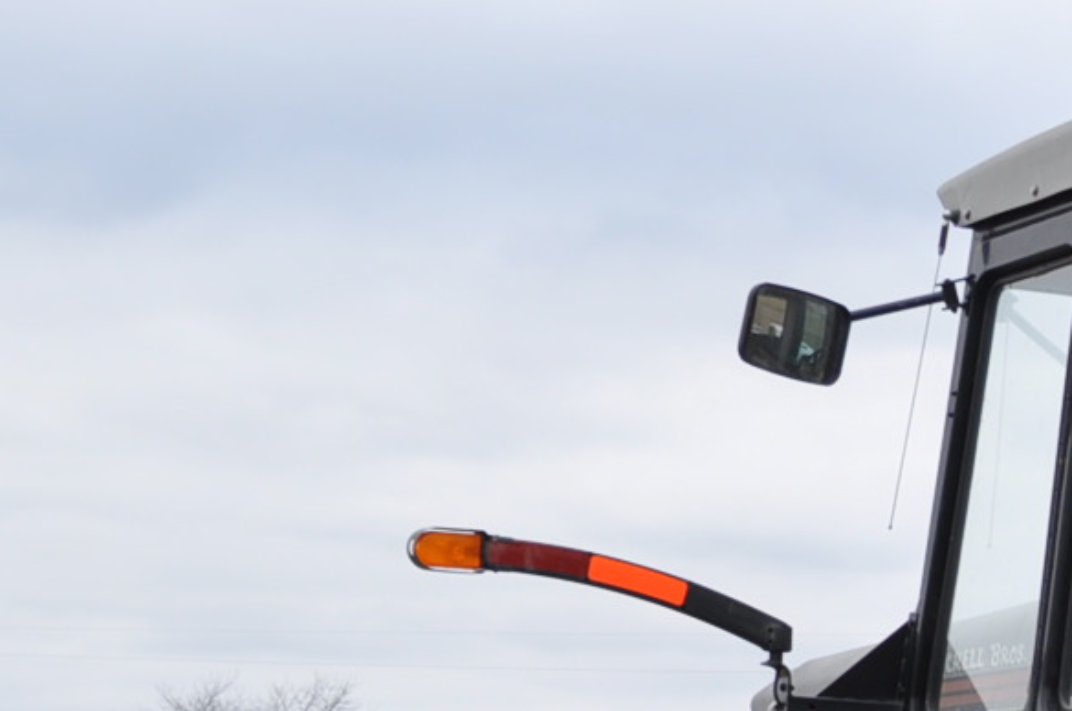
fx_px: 3924
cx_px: 1552
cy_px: 1092
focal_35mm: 132
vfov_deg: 10.0
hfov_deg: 14.6
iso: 200
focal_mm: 24
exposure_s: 1/160
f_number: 6.3
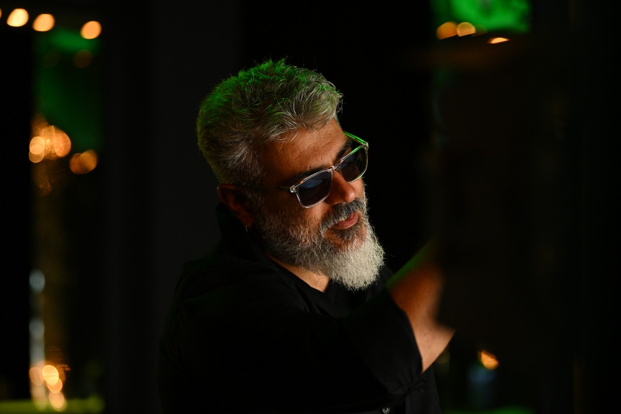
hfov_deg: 21.5
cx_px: 310
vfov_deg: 14.4
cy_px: 207
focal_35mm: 95
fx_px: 1639
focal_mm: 95
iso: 2000
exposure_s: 1/160
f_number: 2.8
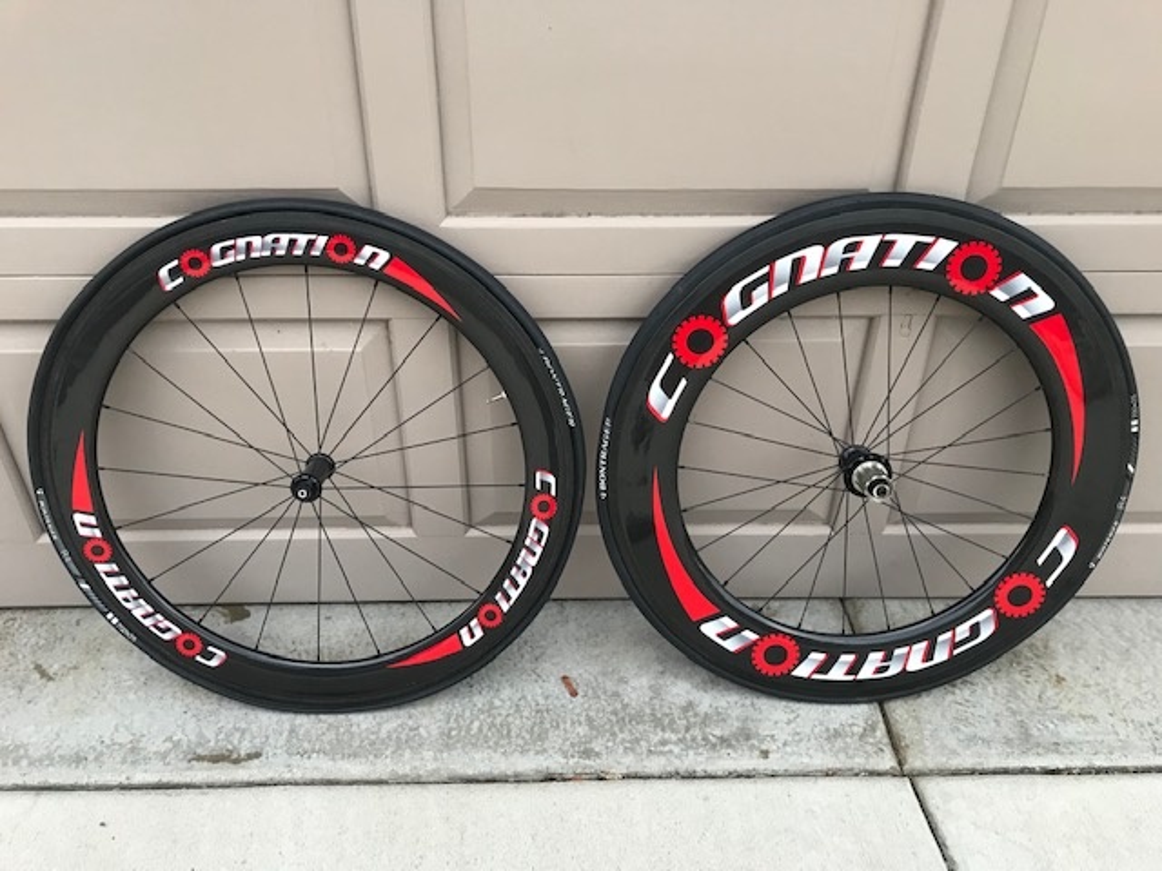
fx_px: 940
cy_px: 436
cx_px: 581
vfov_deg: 49.7
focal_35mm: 28
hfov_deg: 63.4
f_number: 1.8
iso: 25
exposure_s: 1/40
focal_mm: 3.99
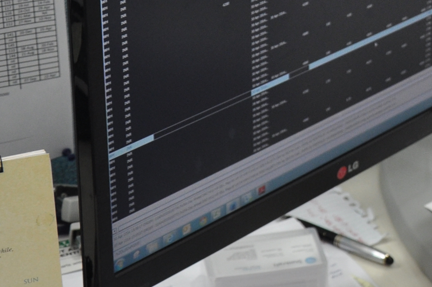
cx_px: 720
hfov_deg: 13.6
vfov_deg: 9.8
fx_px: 1666
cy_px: 16
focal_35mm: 139
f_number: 5.6
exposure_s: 1/30
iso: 400
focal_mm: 26
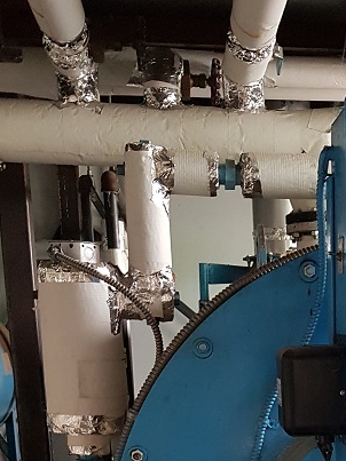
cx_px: 346
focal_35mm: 65
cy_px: 511
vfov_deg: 27.2
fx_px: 867
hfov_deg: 21.8
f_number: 1.7
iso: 200
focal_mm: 4.2
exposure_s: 1/17
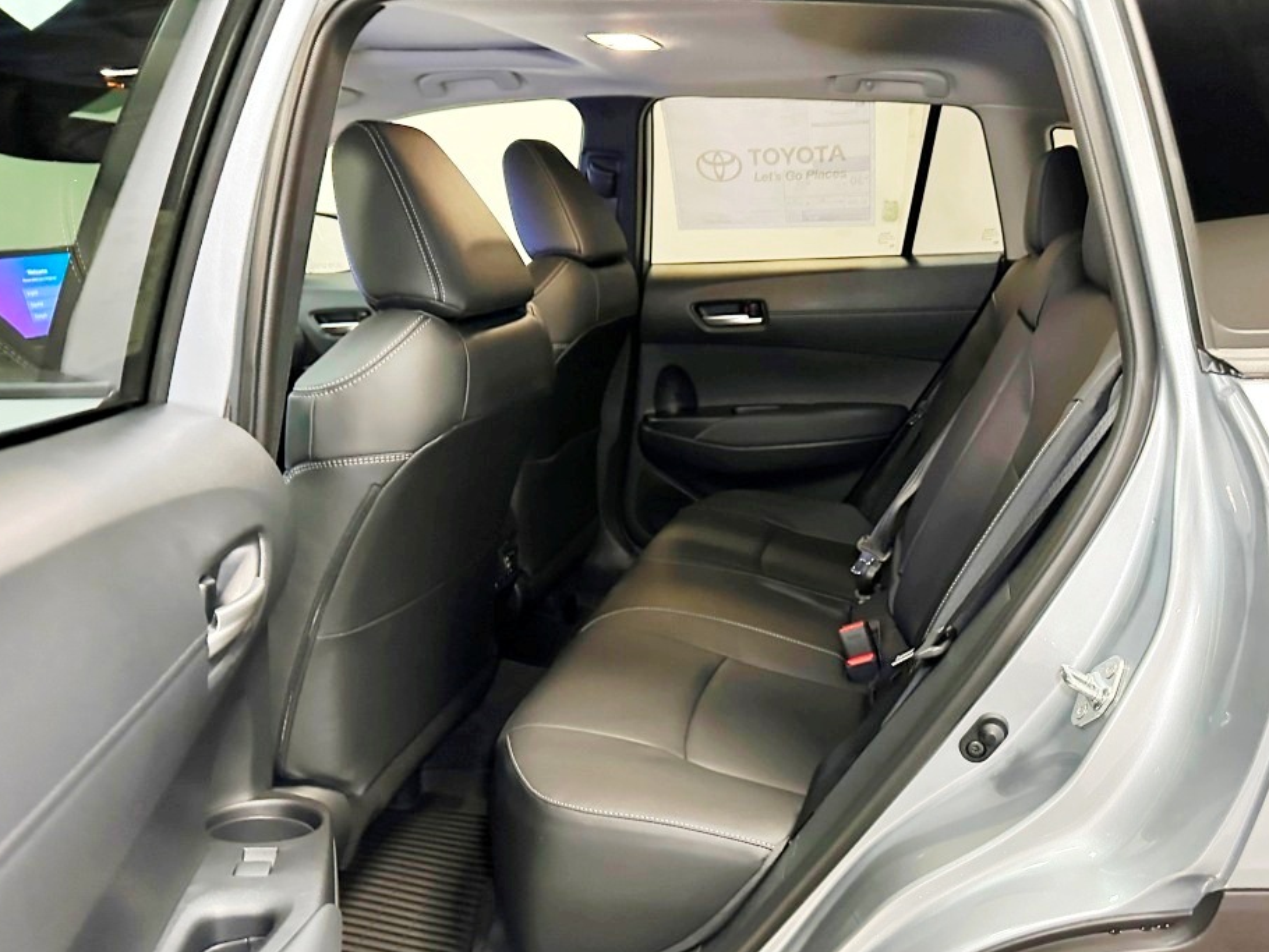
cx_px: 693
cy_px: 532
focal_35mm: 27
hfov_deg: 65.2
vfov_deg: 51.3
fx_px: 990
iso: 1000
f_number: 1.78
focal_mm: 6.86
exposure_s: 1/40
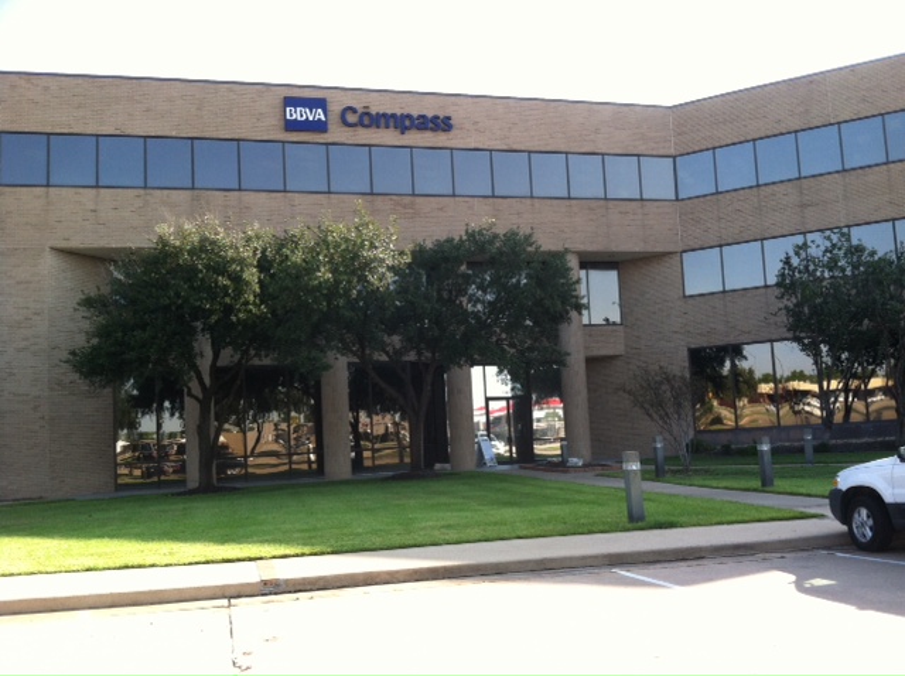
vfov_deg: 40.6
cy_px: 338
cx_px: 452
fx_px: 914
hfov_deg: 52.7
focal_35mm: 35
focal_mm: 3.85
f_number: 2.8
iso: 80
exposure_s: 1/279
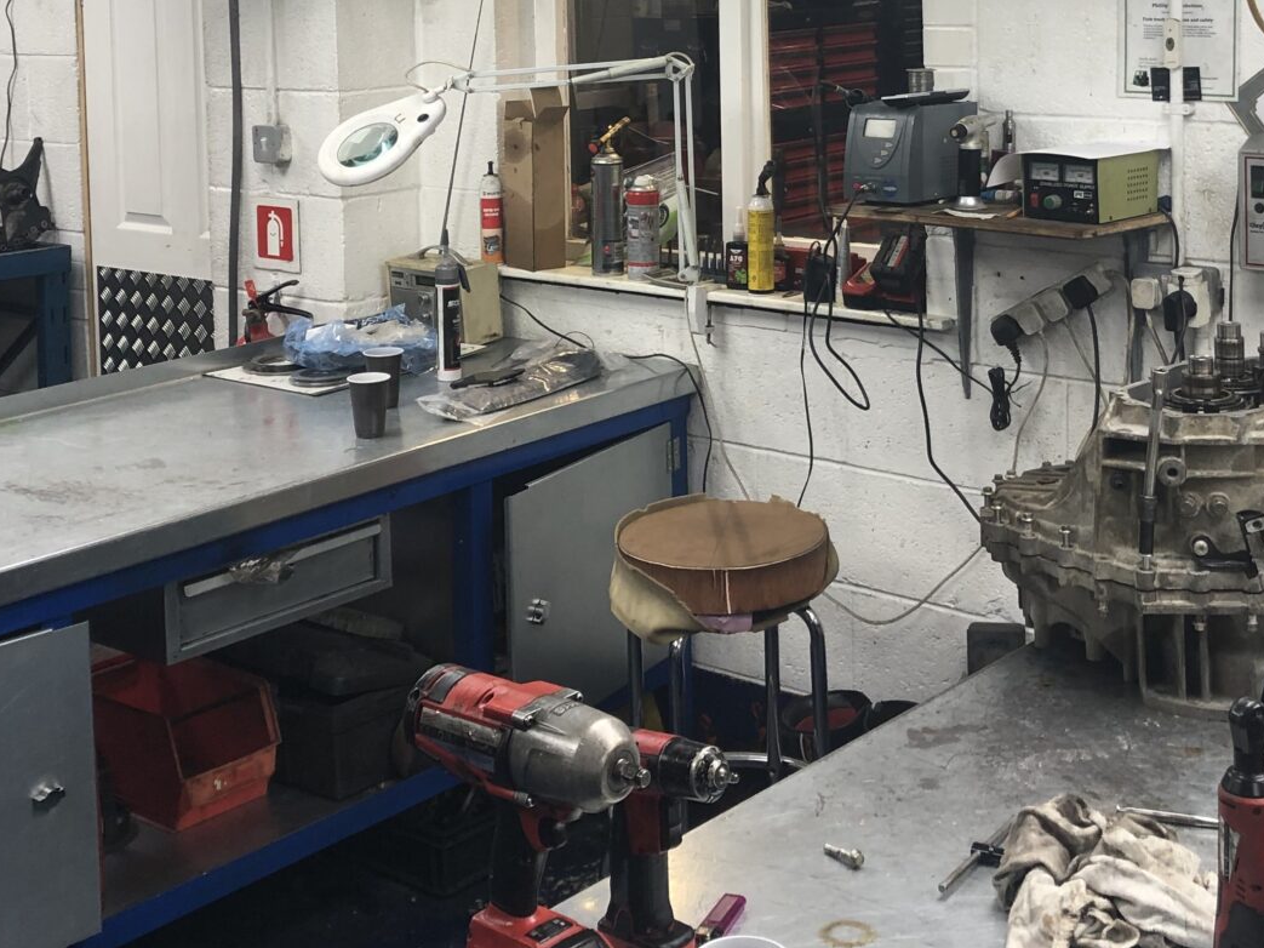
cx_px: 707
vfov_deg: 25.6
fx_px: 2008
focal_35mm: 55
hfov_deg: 34.9
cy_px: 76
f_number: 1.8
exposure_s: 1/50
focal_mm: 3.99
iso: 25
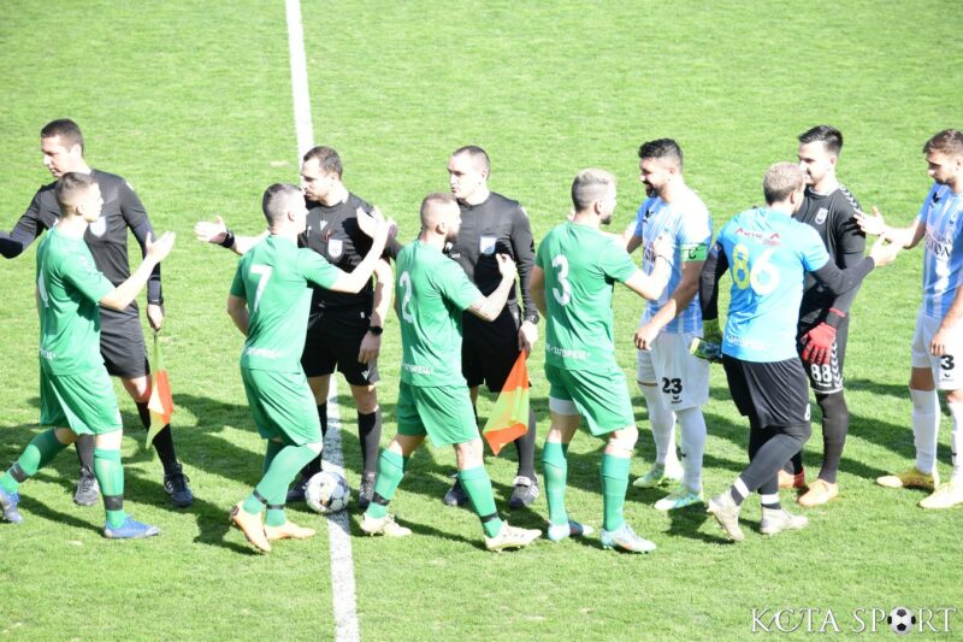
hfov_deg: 11.8
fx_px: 4653
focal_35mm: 174
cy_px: 321
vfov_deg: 7.9
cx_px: 482
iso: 800
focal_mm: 116
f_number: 5.6
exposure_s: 1/1000
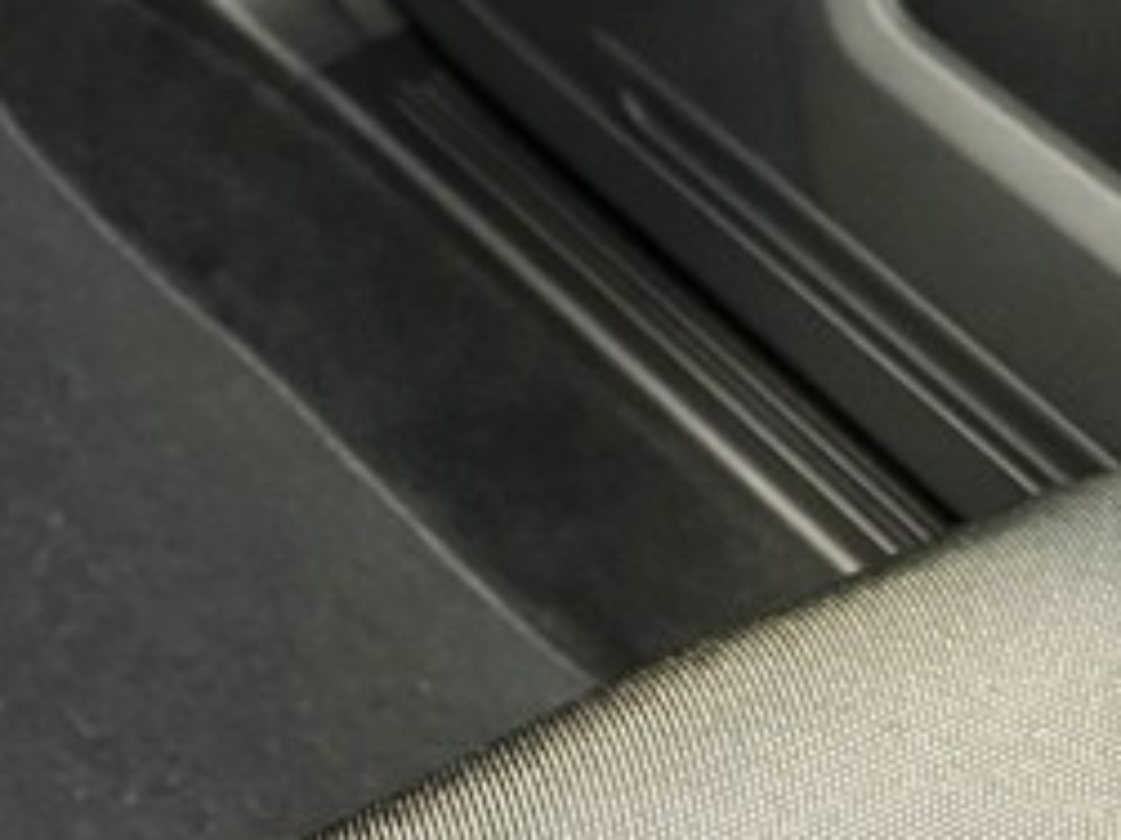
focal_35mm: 98
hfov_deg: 17.7
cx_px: -634
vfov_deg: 15.0
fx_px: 3172
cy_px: 165
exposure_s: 1/30
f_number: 1.78
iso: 800
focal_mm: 6.86
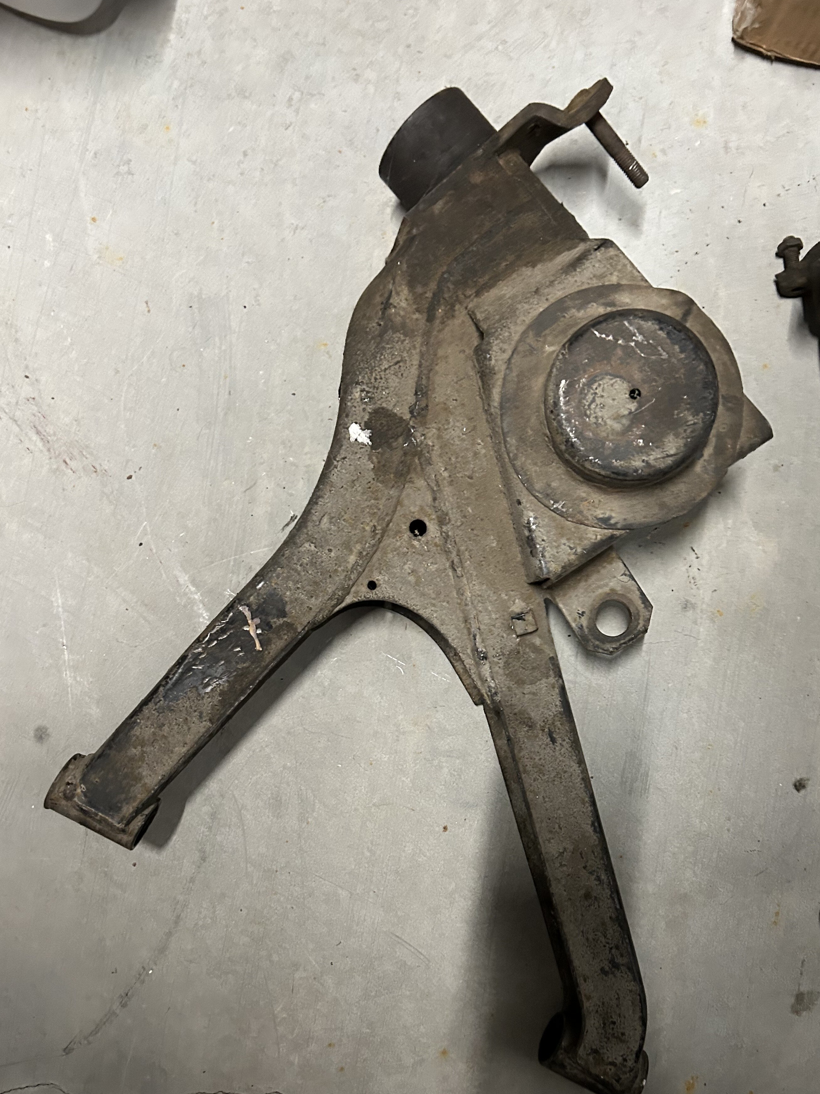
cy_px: 627
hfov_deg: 46.8
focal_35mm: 30
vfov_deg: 59.7
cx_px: 434
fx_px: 947
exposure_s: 1/43
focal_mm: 5.7
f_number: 1.5
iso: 500
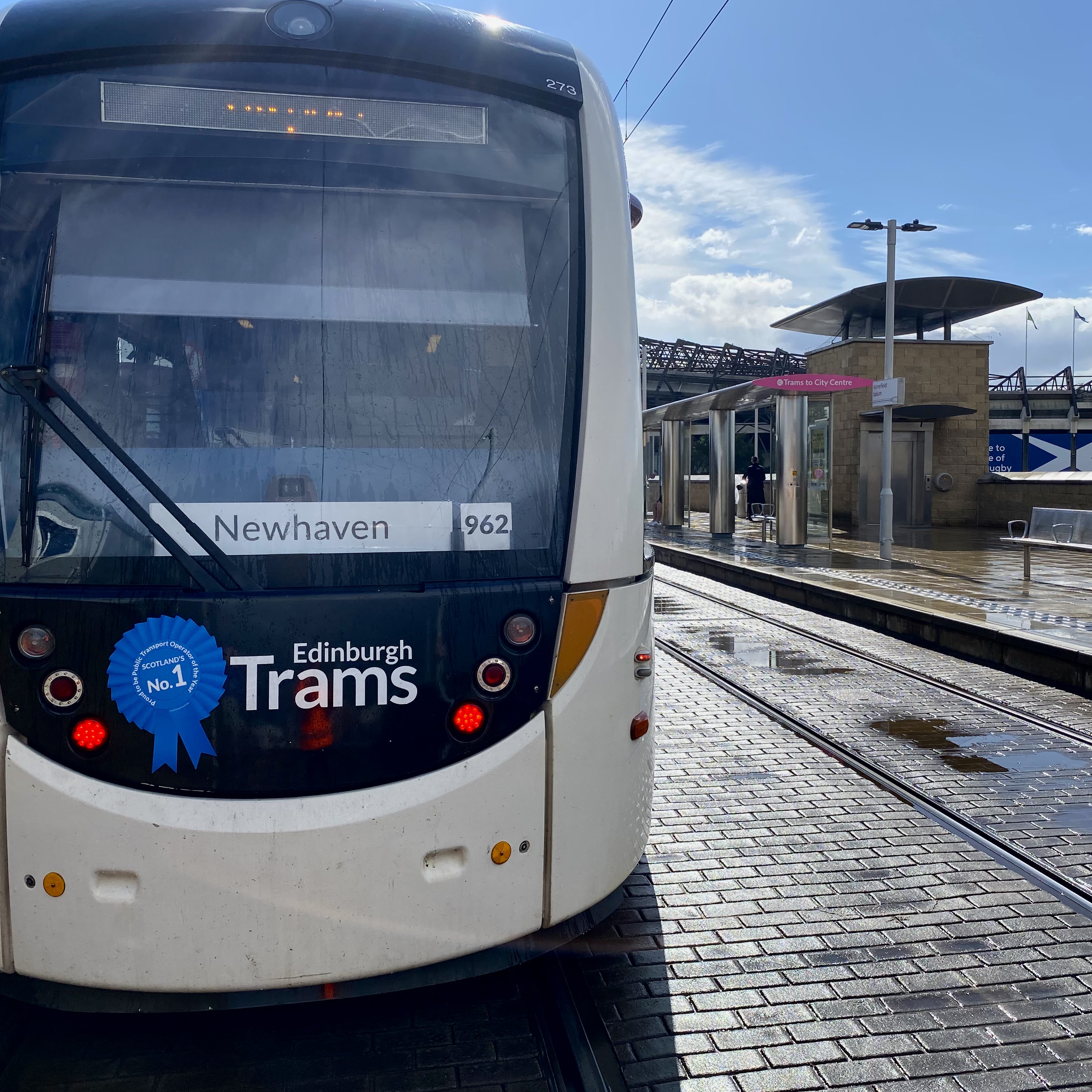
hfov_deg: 52.5
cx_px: 597
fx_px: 1106
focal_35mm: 31
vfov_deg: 52.5
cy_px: 547
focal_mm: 4.25
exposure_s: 1/4444
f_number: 1.8
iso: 32
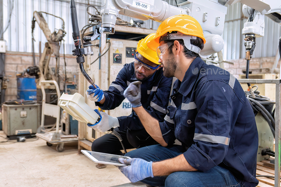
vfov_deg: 36.9
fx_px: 281
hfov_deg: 53.1
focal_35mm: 36
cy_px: 94
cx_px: 140
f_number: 2.8
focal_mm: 24
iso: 400
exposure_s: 1/160
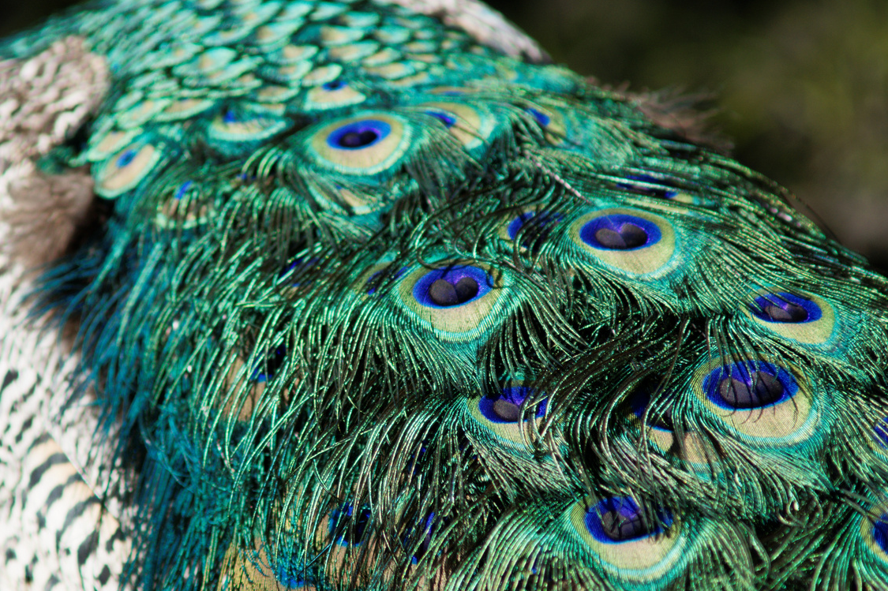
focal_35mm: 454
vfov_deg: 3.0
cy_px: 357
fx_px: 11193
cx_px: 310
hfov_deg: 4.5
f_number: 5.6
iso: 100
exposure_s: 1/400
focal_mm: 210
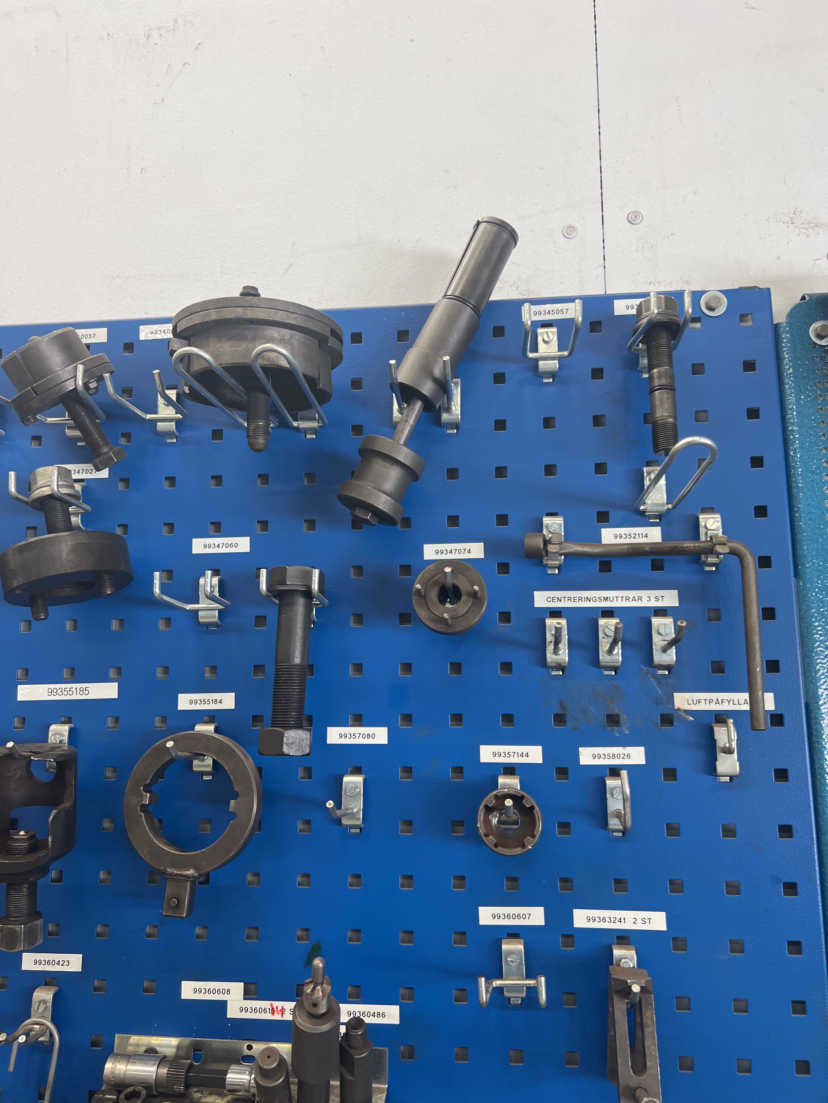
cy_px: 552
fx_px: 829
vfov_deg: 67.3
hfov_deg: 53.1
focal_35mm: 26
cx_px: 414
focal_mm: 5.7
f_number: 1.5
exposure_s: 1/100
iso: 100
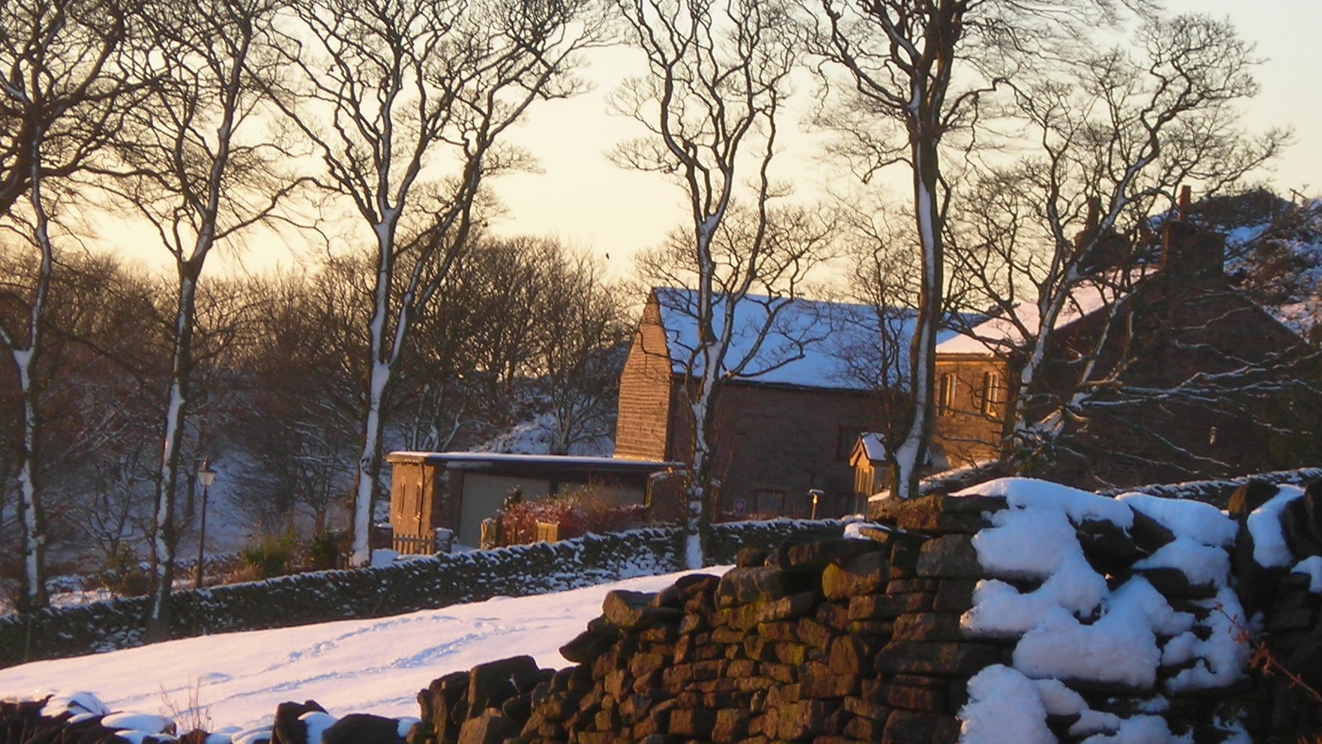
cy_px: 373
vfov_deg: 6.5
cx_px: 592
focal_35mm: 186
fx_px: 6521
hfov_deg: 11.6
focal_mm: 19.2
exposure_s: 1/62.2
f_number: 5.3
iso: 50
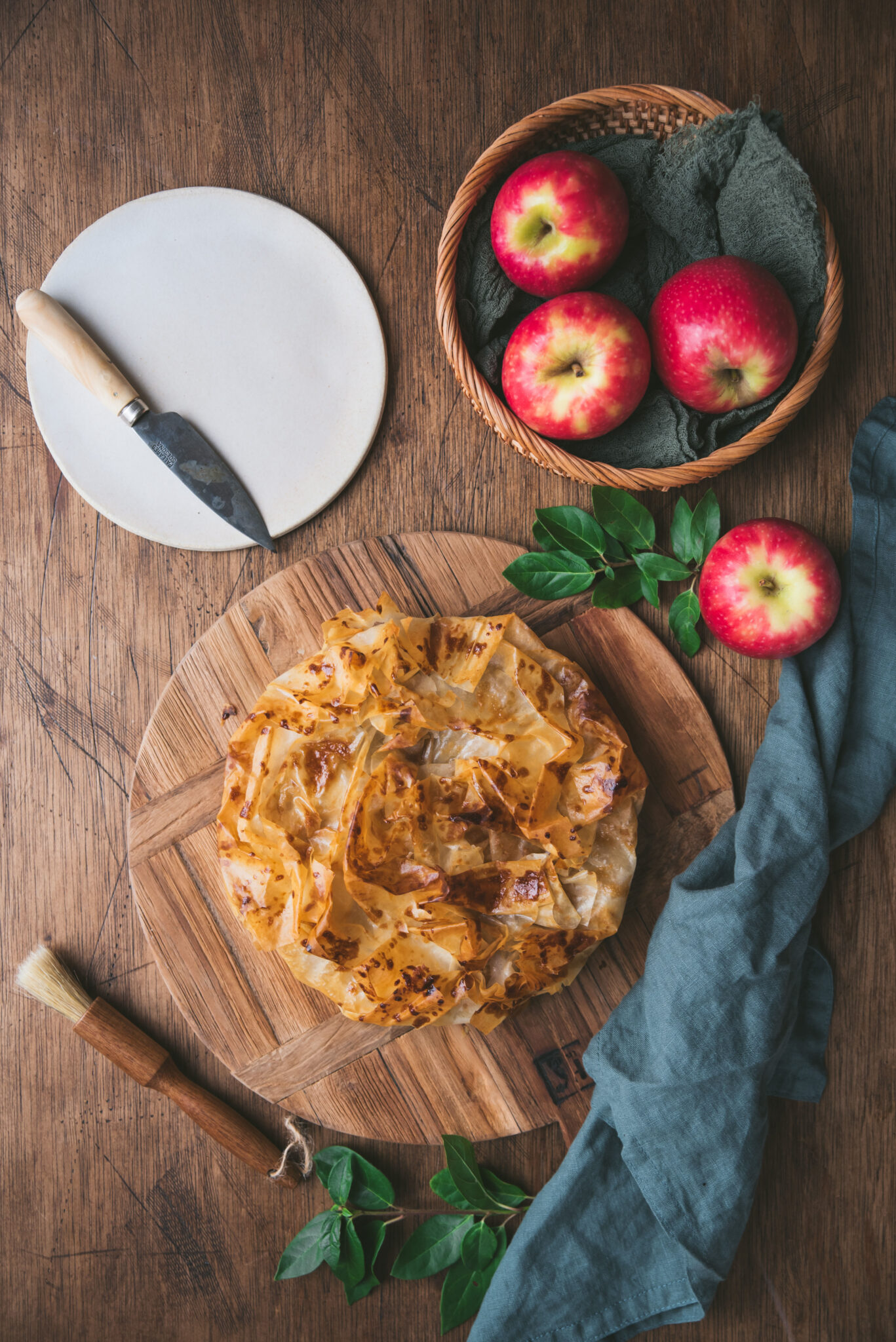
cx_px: 448
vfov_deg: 46.4
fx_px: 1567
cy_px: 671
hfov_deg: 31.9
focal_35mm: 42
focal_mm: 42
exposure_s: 1/20
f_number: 3.2
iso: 400
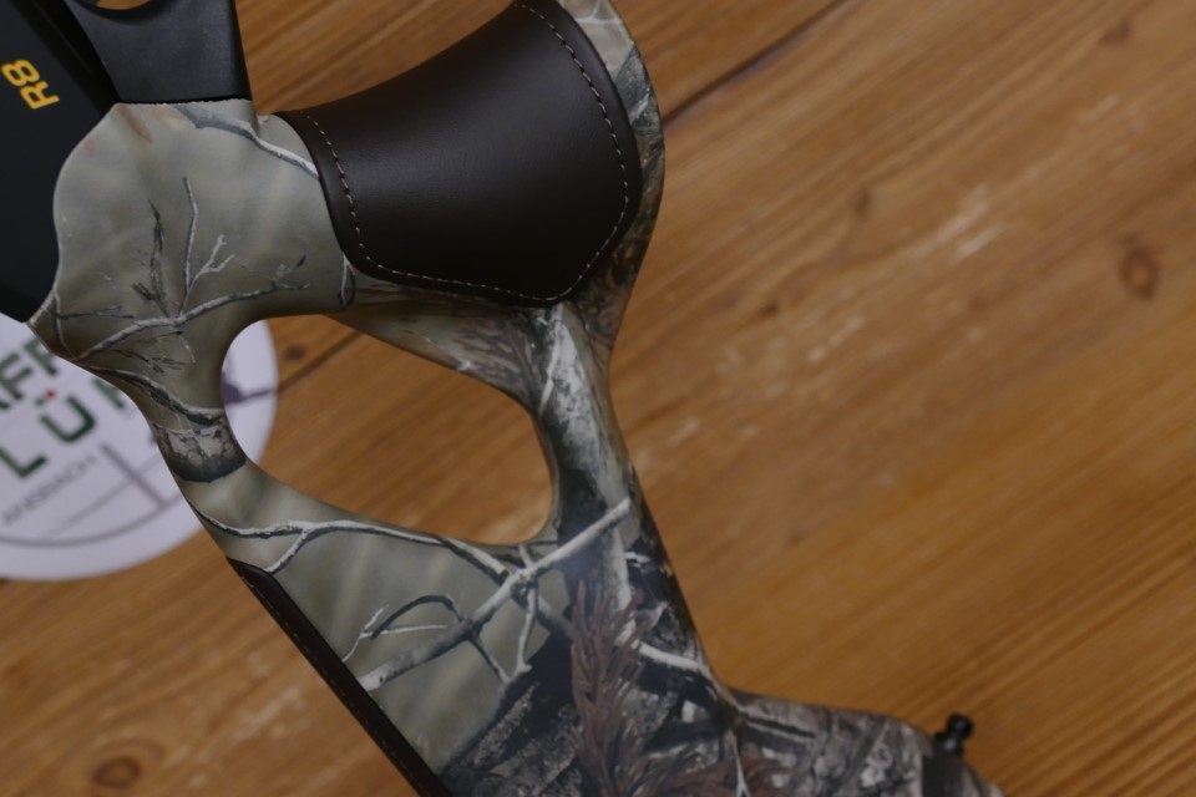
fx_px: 1428
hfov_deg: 45.4
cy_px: 398
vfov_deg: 31.2
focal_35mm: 43
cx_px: 598
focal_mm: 15.51
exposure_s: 1/125
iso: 800
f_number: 3.2
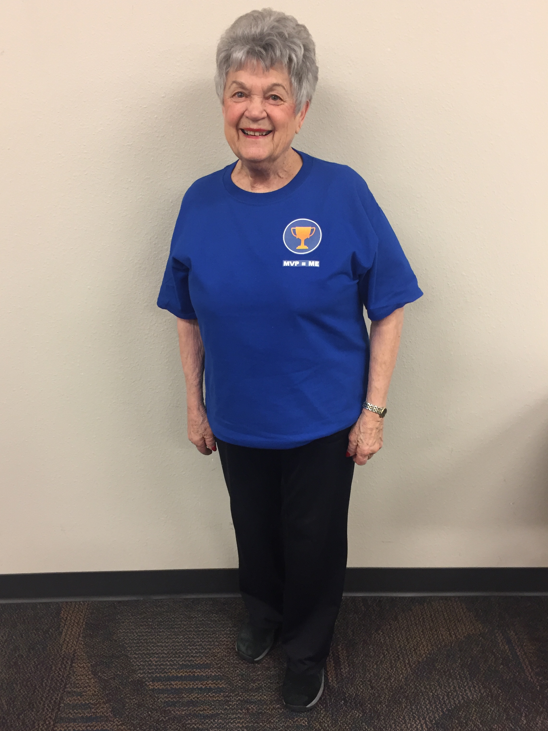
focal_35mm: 31
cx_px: 262
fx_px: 654
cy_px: 347
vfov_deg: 58.3
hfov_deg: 45.4
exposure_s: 1/30
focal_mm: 4.15
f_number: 2.2
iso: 80
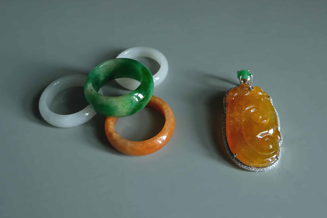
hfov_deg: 76.1
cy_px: 109
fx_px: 209
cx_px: 164
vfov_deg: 55.1
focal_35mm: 23
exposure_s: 1/8
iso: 800
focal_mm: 15
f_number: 5.6
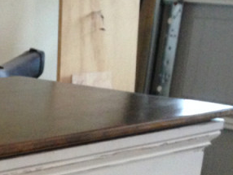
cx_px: -86
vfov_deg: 12.0
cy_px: 259
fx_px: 795
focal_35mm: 118
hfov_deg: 15.7
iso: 320
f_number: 2.4
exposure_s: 1/20
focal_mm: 4.12
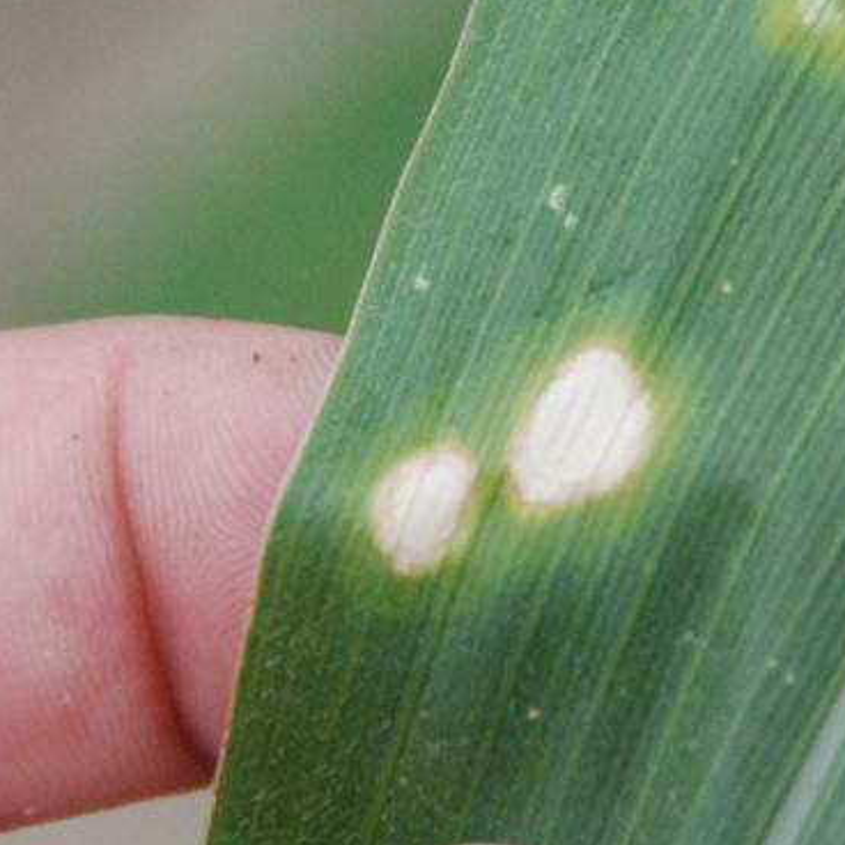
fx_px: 18393
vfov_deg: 2.6
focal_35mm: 666
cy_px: 416
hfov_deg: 2.6
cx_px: 507
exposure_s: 1/2000
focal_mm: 250
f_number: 6.3
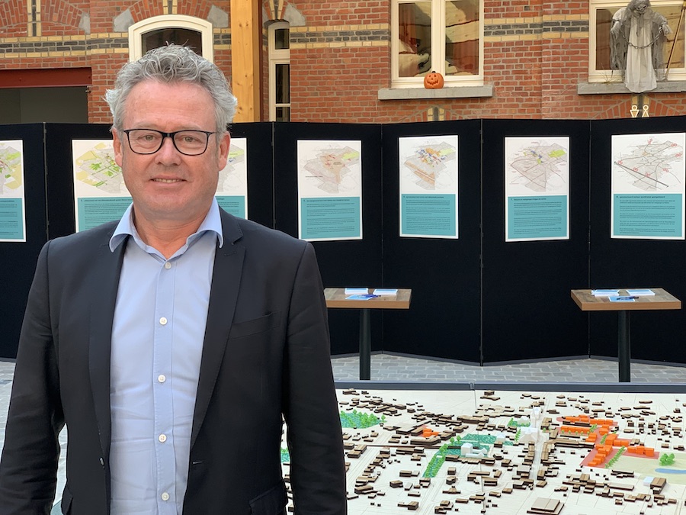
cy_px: 258
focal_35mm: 52
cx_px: 343
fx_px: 1031
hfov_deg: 36.8
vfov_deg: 28.0
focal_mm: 6
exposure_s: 1/122
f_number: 2.4
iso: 64
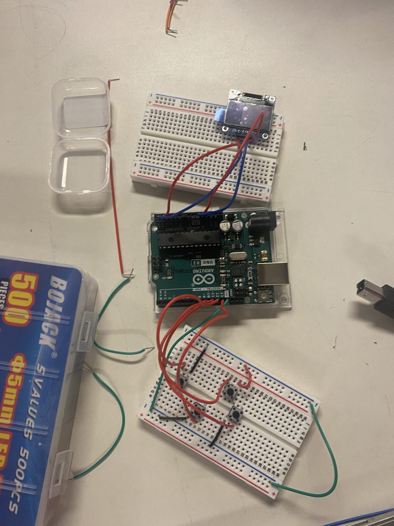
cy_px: 263
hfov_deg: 53.1
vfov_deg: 67.3
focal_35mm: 26
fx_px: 395
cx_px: 197
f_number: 1.8
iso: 100
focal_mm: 4.25
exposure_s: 1/60
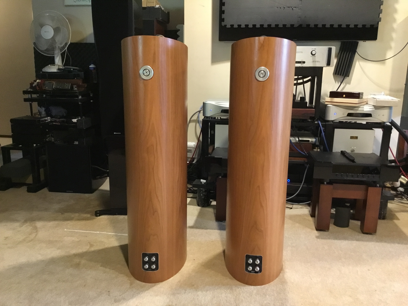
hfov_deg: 58.4
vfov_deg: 45.4
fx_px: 365
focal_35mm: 31
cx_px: 204
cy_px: 153
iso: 250
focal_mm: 3.3
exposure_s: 1/17
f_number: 2.4
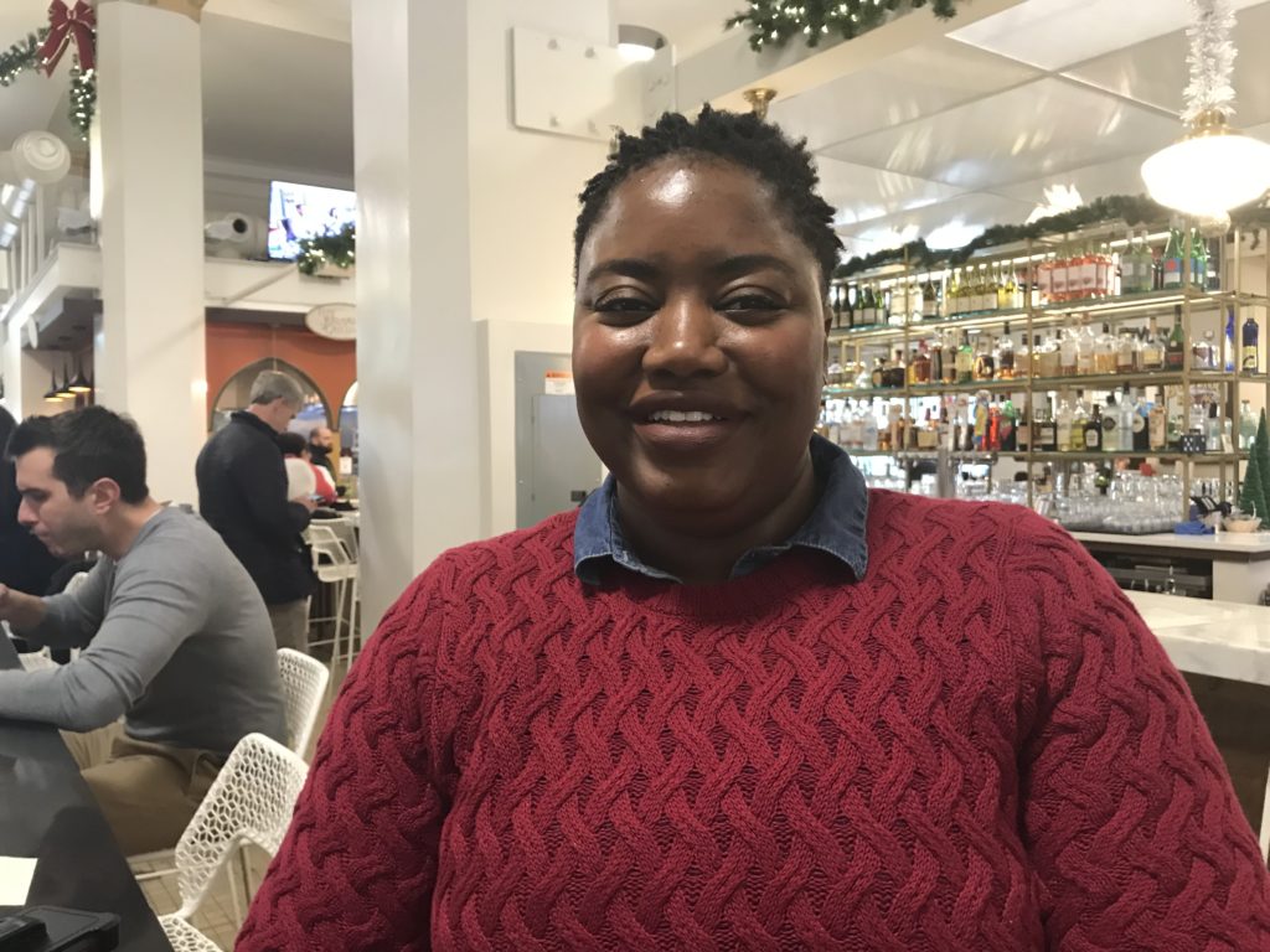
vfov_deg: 49.7
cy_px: 476
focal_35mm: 28
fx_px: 1027
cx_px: 635
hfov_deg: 63.4
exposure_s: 1/15
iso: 80
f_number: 1.8
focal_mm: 3.99
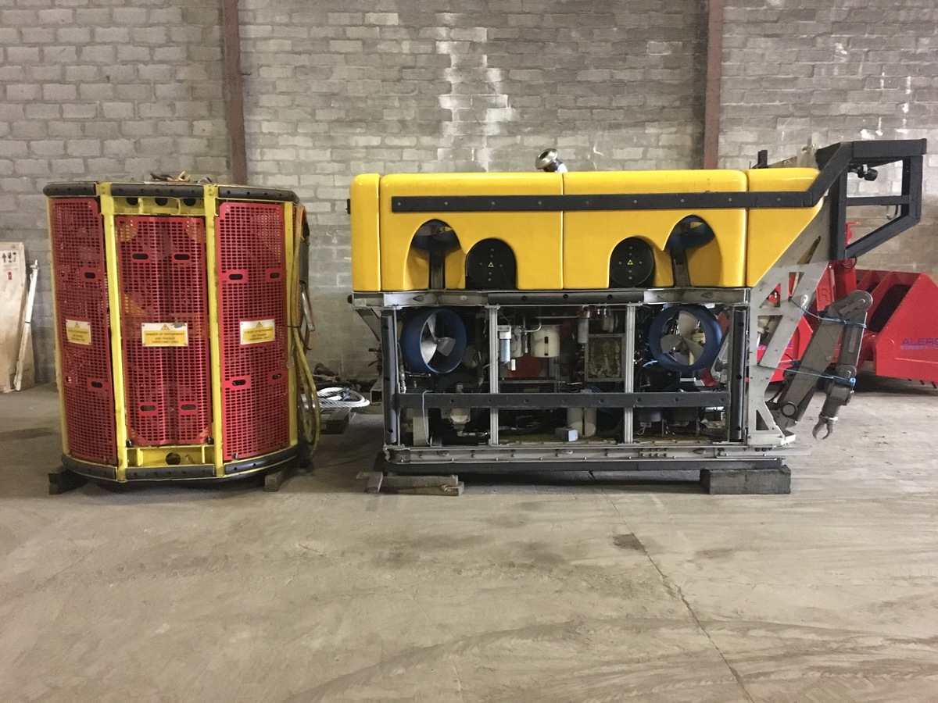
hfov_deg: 61.7
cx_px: 469
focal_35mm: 29
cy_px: 352
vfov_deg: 48.2
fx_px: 786
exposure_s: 1/17
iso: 800
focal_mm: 4.15
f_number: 2.2
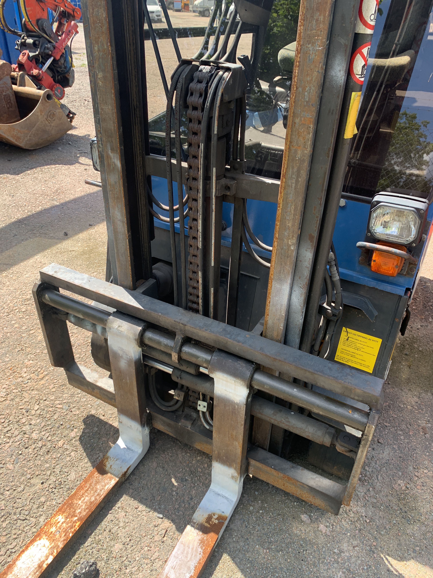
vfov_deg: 67.3
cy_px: 289
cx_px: 216
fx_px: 434
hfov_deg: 53.1
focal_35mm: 26
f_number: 1.8
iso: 25
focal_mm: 4.25
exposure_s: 1/311
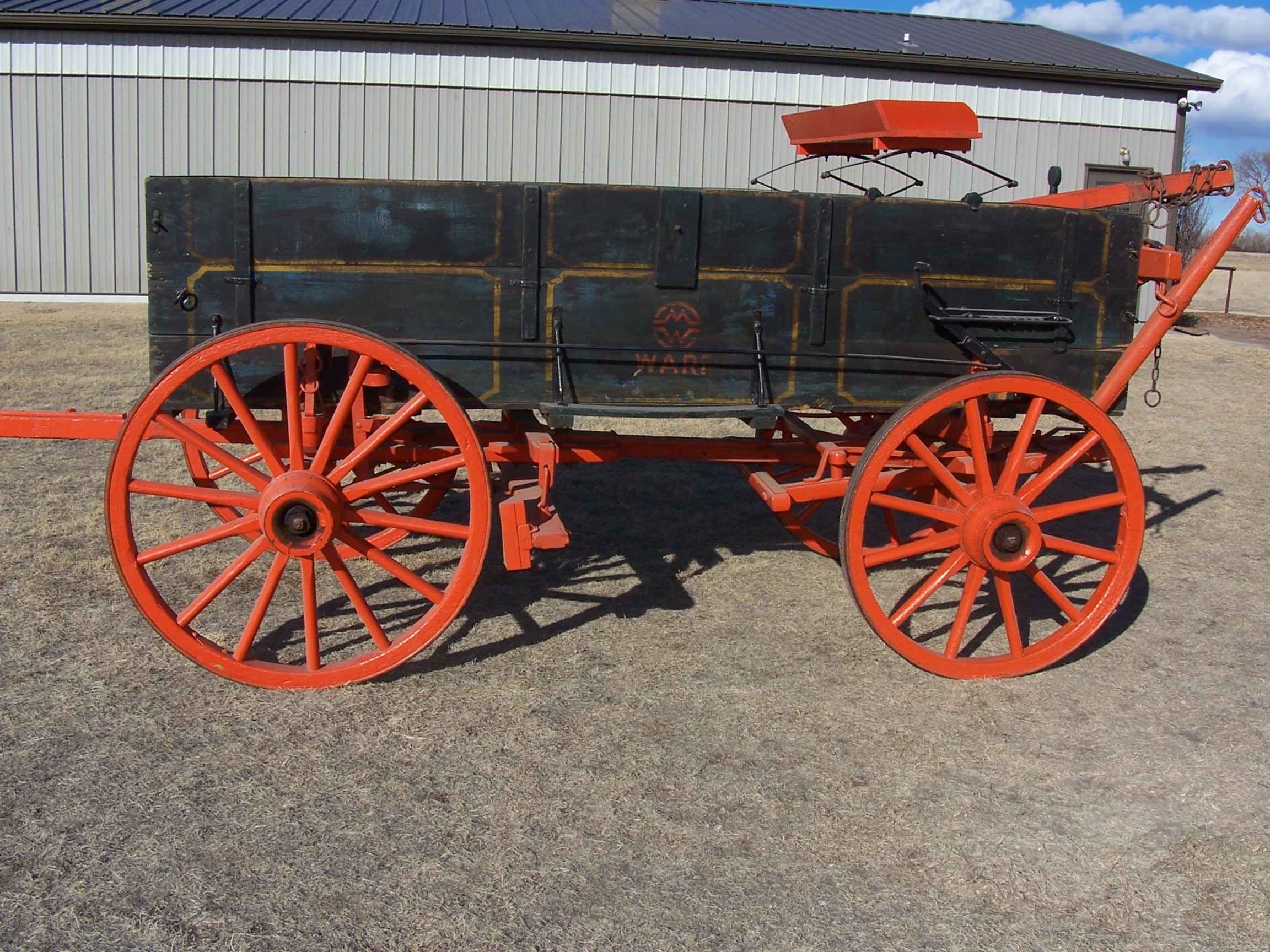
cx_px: 635
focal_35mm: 35
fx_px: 1284
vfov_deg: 40.7
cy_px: 476
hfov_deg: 52.6
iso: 80
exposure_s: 1/750
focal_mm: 6
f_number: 5.6
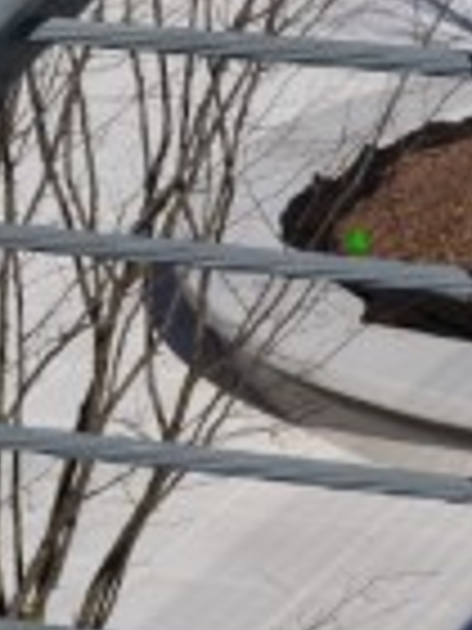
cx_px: 841
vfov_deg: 9.5
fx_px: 3763
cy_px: 171
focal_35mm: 207
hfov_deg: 7.0
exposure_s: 1/500
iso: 280
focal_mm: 28
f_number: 11
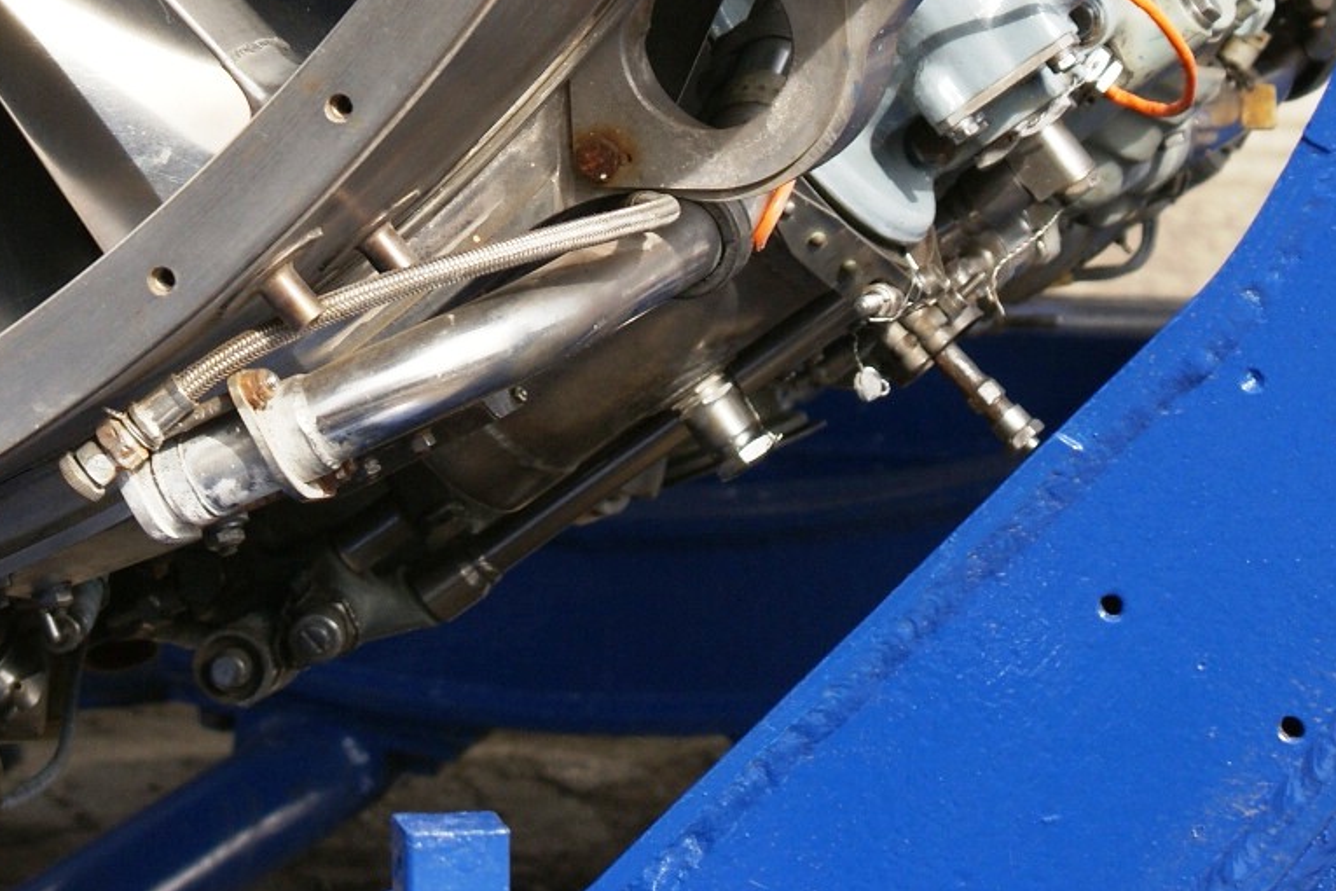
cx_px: 59
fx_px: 8386
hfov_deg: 9.1
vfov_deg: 6.0
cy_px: -168
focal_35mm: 226
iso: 100
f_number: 8
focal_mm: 60
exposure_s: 1/160
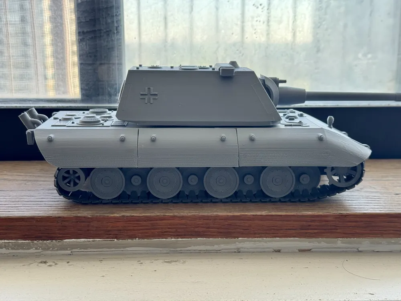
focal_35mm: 48
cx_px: 200
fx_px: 556
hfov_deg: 39.7
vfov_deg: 30.3
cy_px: 150
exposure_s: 1/165
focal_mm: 6.76
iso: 80
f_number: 1.78
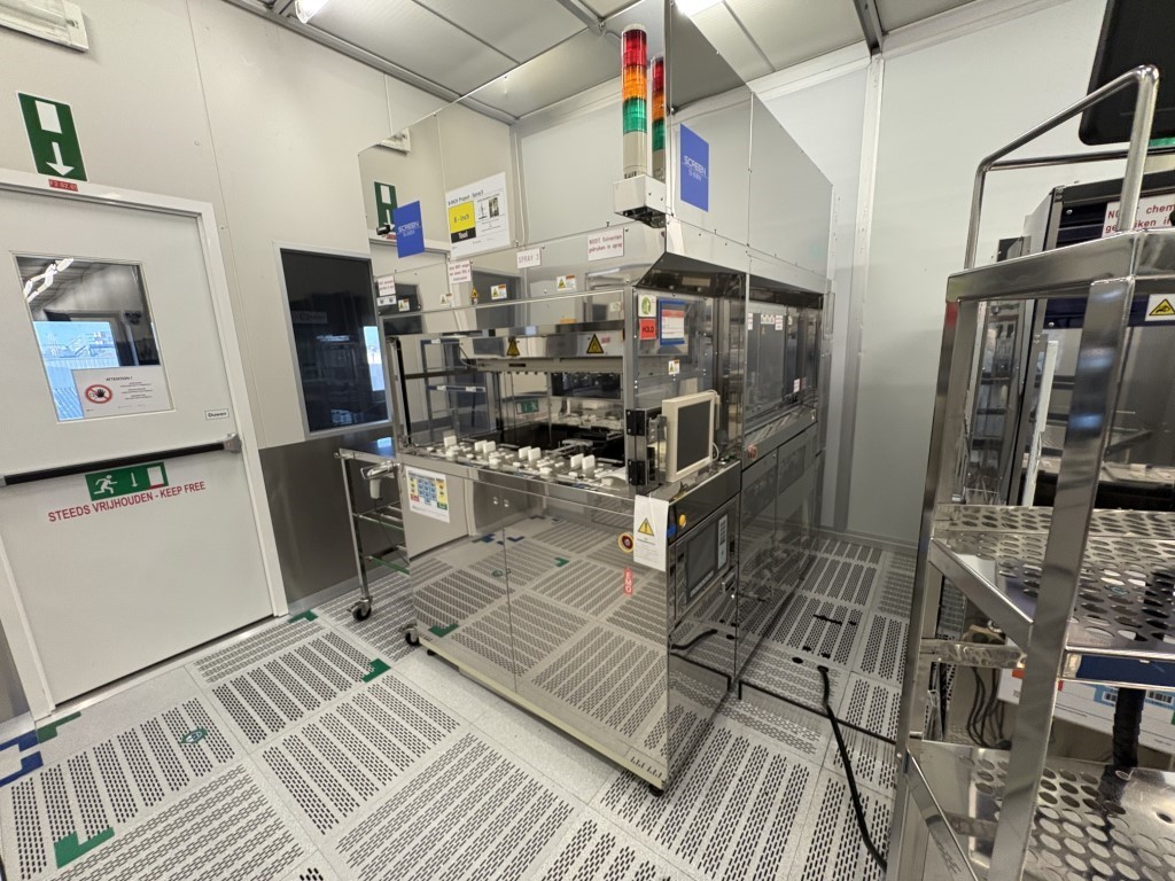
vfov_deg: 85.7
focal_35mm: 14
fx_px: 475
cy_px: 440
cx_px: 588
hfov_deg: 102.1
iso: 320
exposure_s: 1/50
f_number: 2.2
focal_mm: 2.22
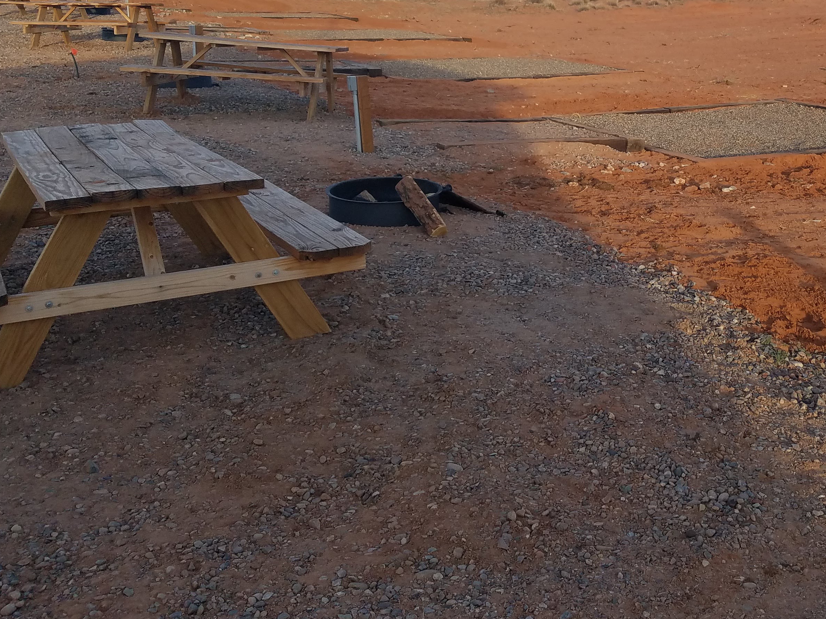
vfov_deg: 32.1
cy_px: 140
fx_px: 1050
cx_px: 623
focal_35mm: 44
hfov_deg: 41.6
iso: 50
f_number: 1.7
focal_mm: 4.2
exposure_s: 1/1152
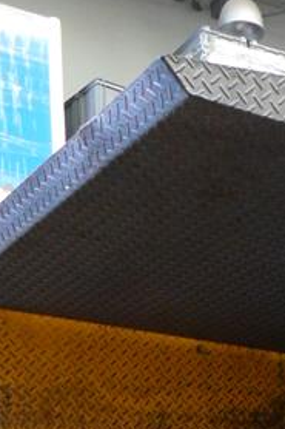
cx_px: 353
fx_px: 1153
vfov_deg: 17.2
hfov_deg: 13.6
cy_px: 776
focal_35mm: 97
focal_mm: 3.9
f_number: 3.2
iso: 160
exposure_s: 1/30
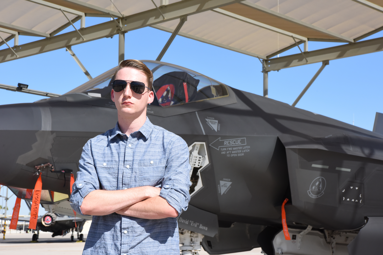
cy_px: 128
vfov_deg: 19.5
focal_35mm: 70
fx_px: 745
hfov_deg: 28.8
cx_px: 192
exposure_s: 1/1000
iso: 1600
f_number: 16
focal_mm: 70
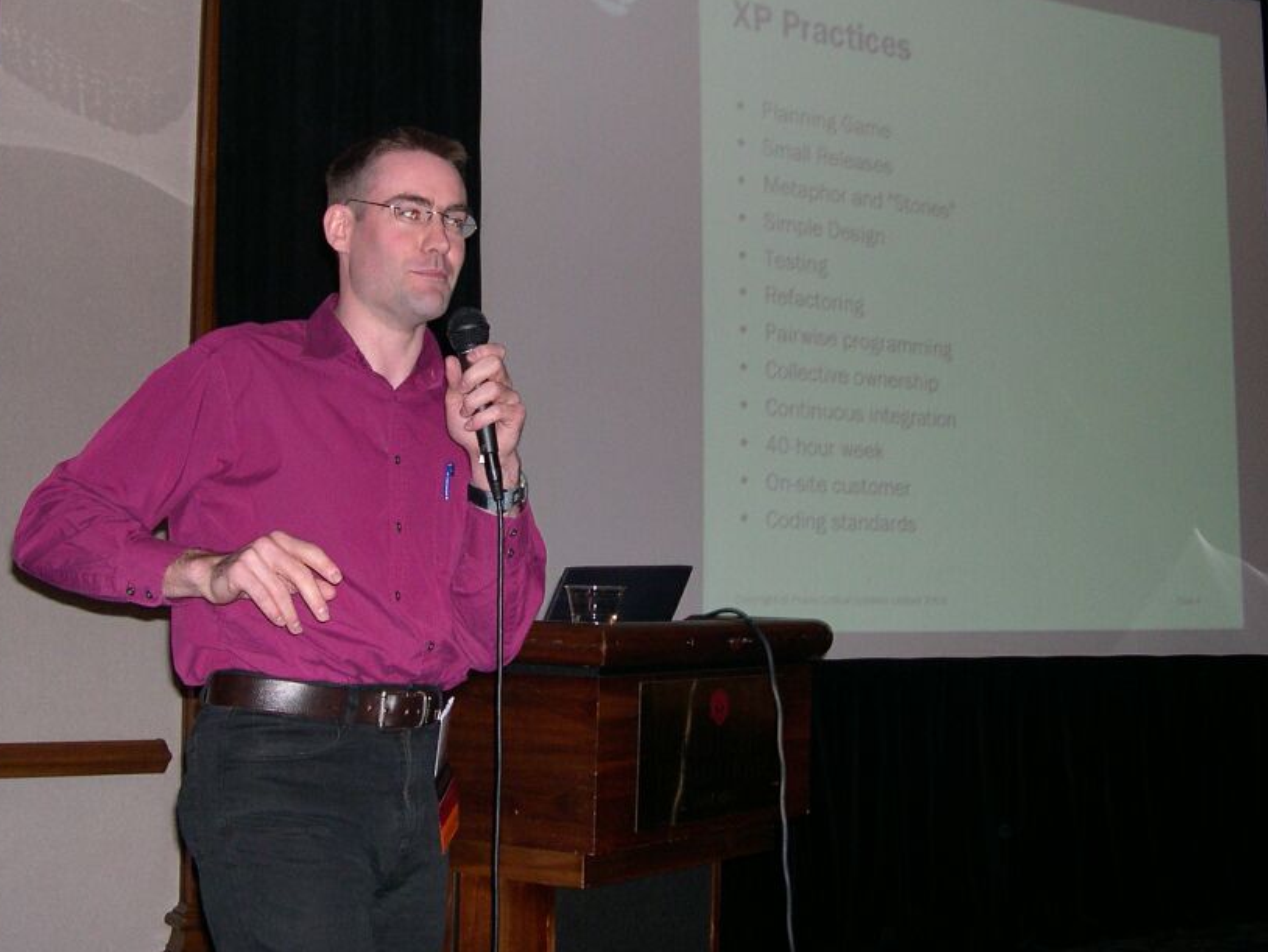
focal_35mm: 53
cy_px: 332
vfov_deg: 27.4
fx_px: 1942
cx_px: 587
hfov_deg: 36.1
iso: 230
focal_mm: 8
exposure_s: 1/60
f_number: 2.8
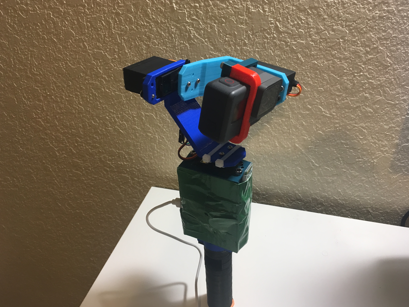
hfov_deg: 60.0
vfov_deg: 46.8
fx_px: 354
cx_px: 202
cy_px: 152
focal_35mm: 30
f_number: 2.2
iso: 80
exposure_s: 1/30
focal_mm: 4.15
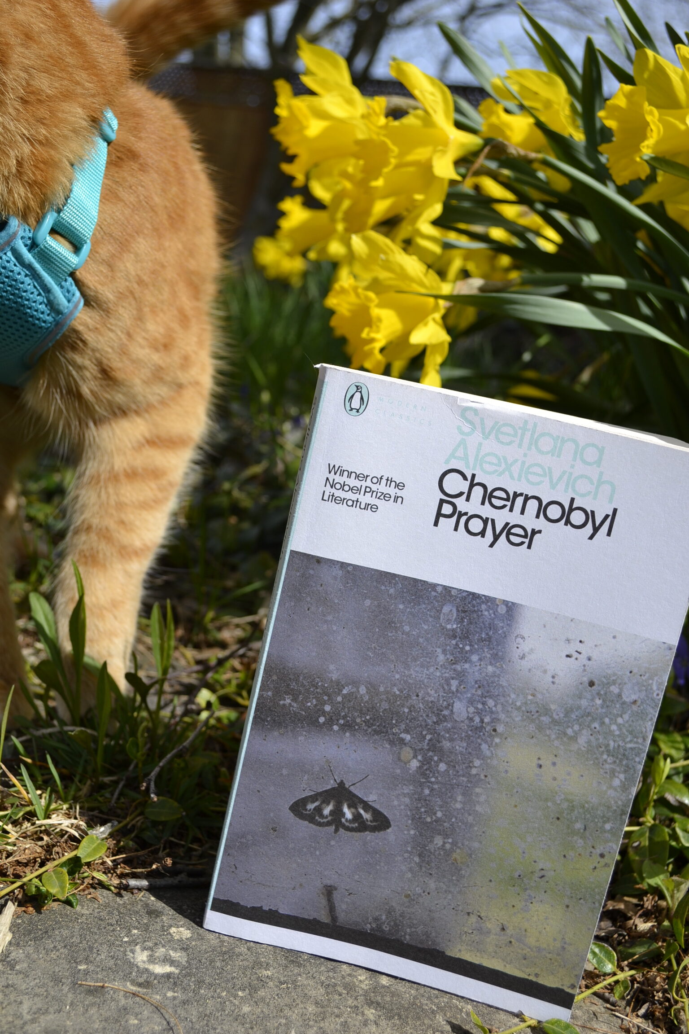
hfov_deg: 31.9
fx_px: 1206
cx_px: 344
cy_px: 517
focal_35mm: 42
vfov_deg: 46.4
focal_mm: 28
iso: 100
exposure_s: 1/320
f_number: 6.3
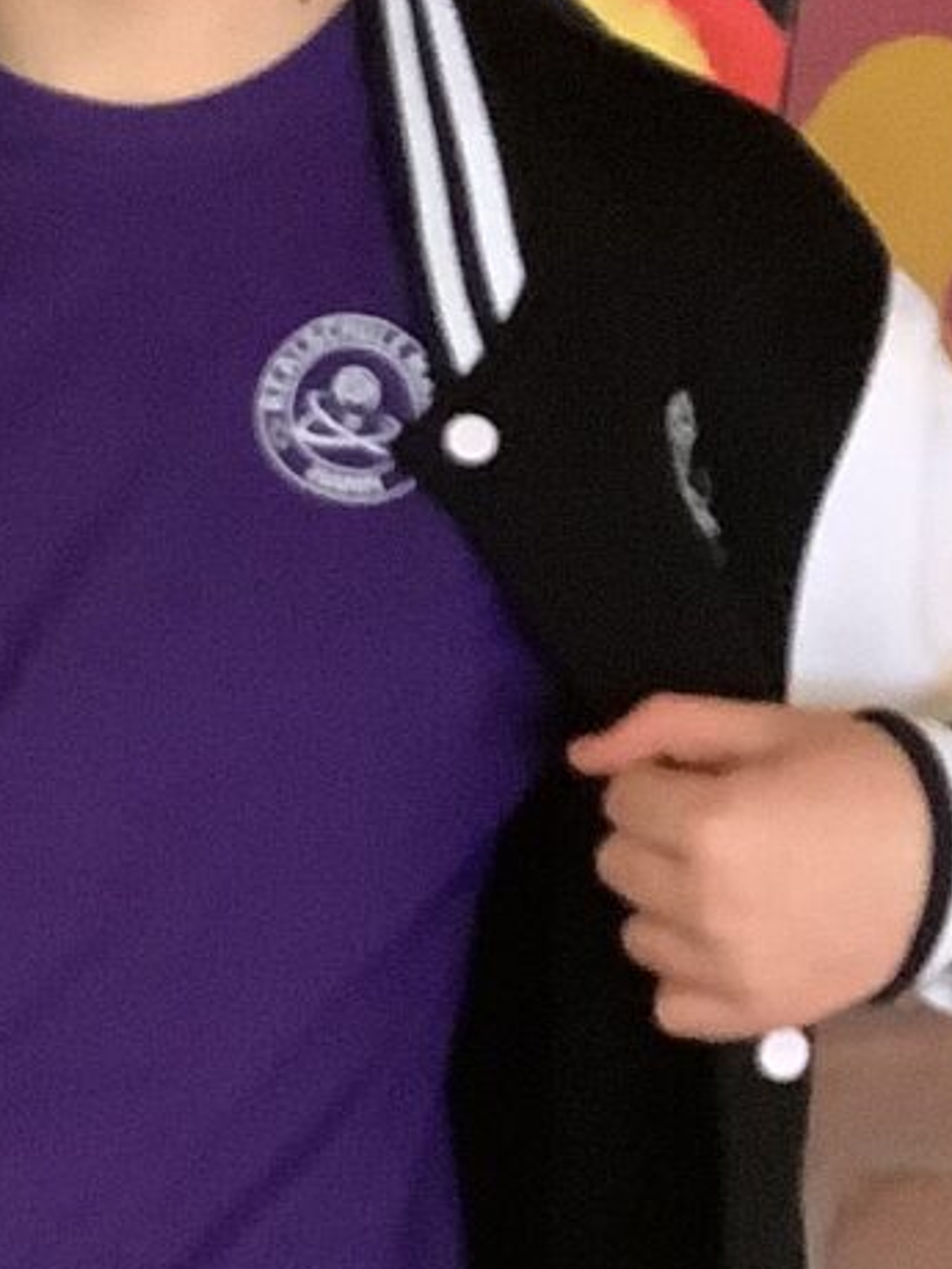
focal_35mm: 138
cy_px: 1244
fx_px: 5060
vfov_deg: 14.1
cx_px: -960
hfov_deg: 10.0
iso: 400
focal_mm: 3.3
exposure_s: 1/25
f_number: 2.4
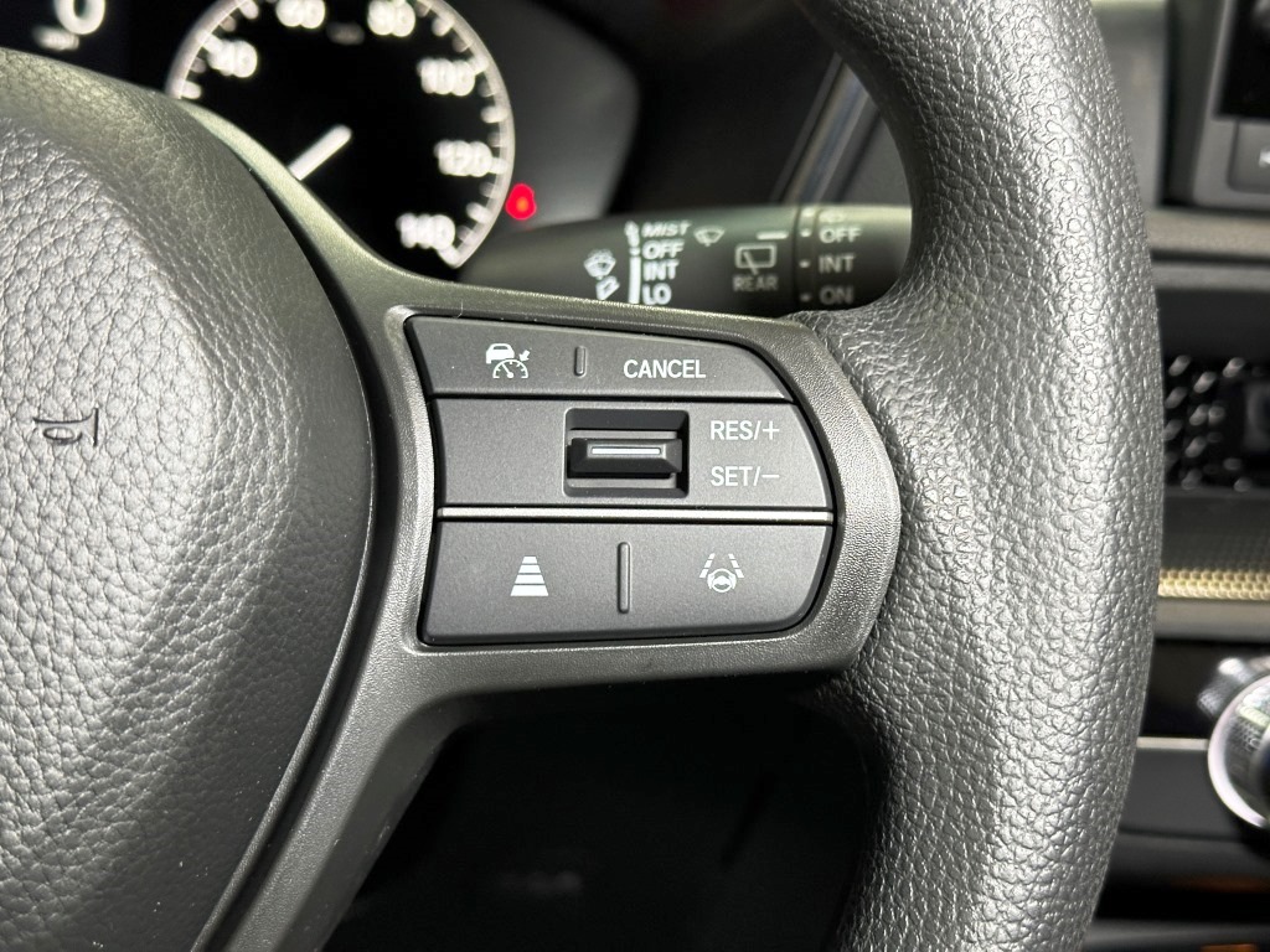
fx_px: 1761
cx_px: 635
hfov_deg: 39.7
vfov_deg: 30.3
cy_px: 476
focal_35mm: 48
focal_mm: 6.86
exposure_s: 1/40
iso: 400
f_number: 1.78
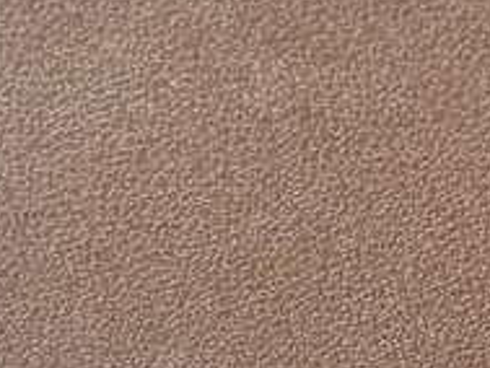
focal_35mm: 217
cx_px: 669
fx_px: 3074
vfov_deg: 6.8
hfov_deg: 8.9
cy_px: 523
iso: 3200
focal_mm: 20
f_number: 4.1
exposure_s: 1/3.2
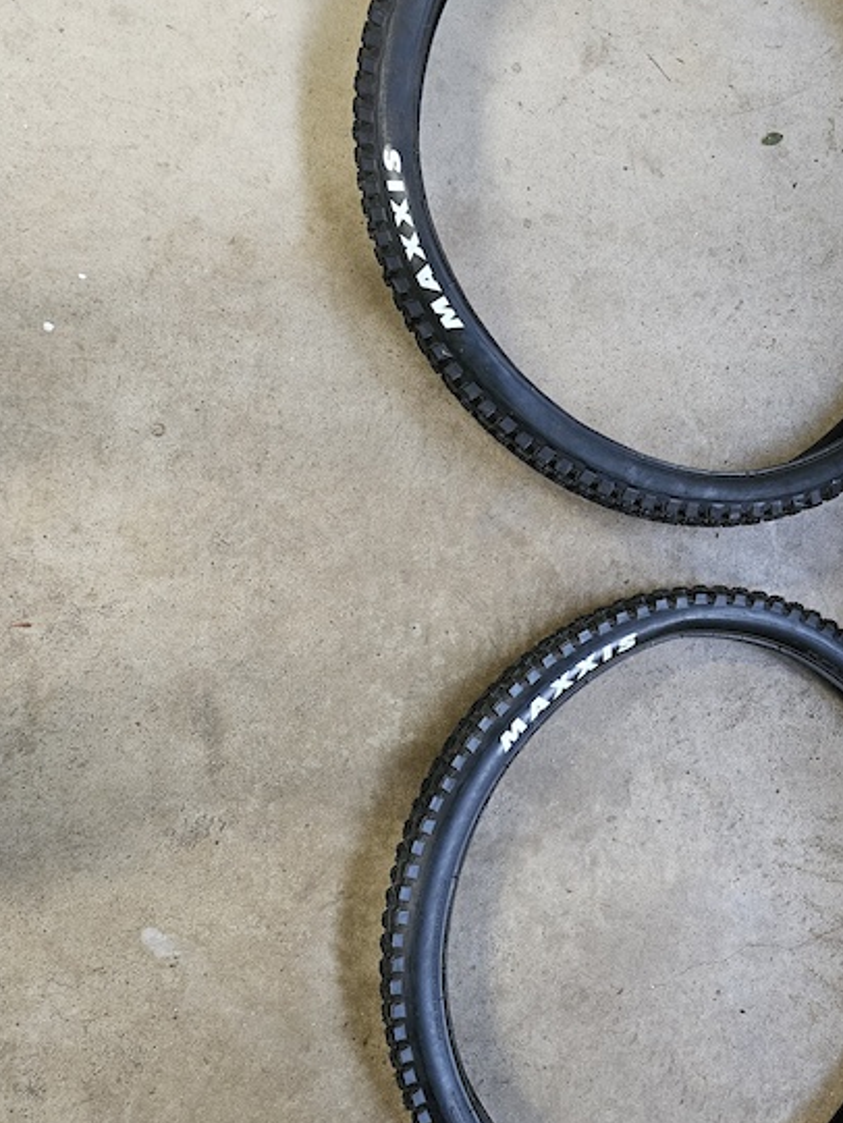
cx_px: 602
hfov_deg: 40.9
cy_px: 536
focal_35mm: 34
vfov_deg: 53.9
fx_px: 1104
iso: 500
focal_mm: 5.4
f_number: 1.8
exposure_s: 1/60
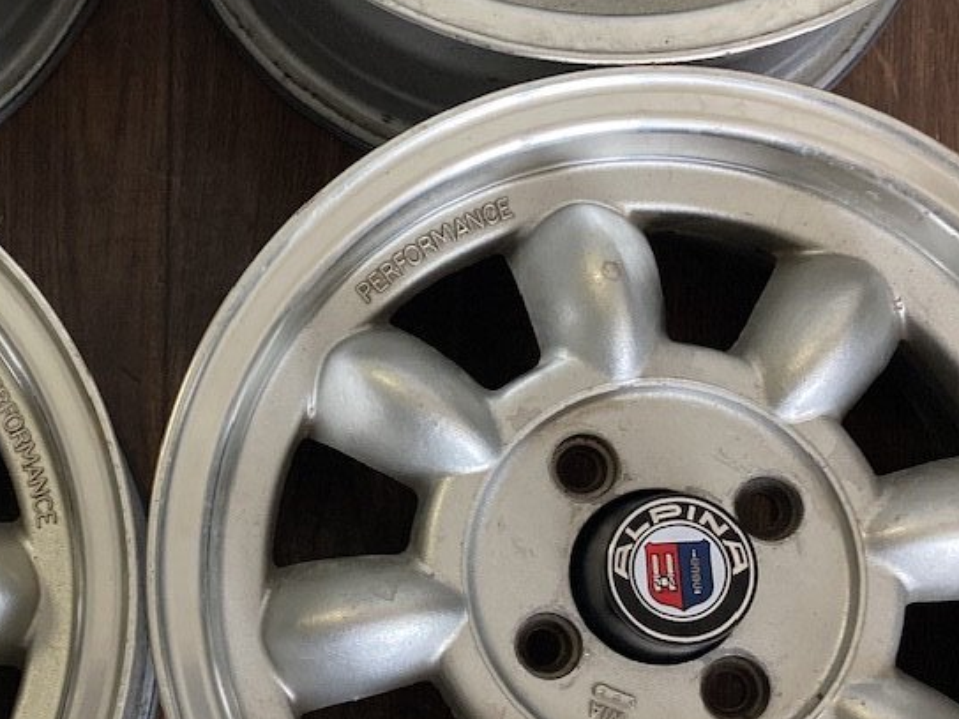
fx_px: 1828
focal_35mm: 66
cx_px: 173
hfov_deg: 28.7
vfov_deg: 22.2
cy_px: 424
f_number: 1.8
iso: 250
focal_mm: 3.99
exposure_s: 1/60
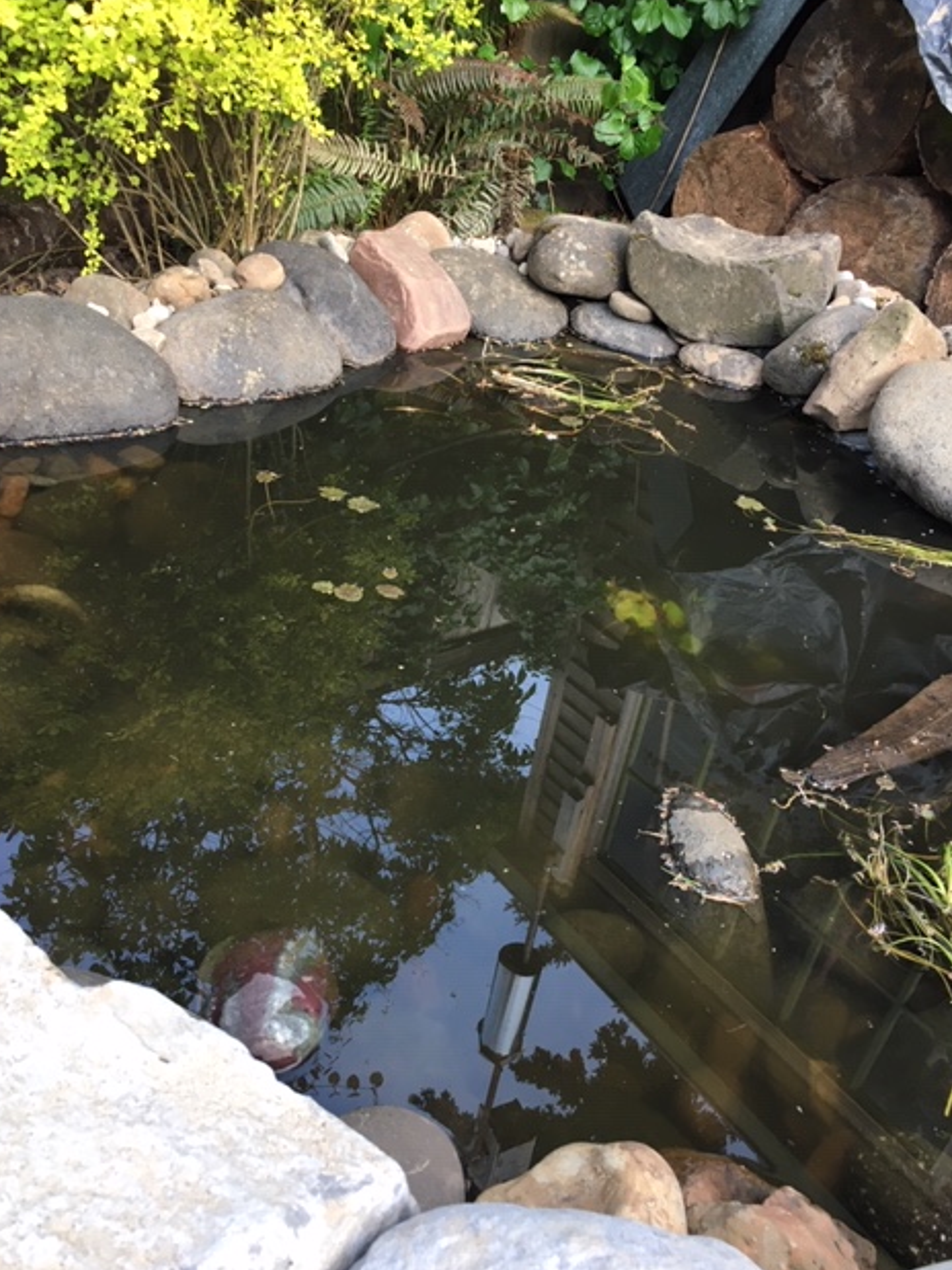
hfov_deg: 46.8
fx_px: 1100
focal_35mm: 30
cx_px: 462
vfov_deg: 60.0
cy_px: 634
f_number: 2.2
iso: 50
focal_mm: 4.15
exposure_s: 1/30
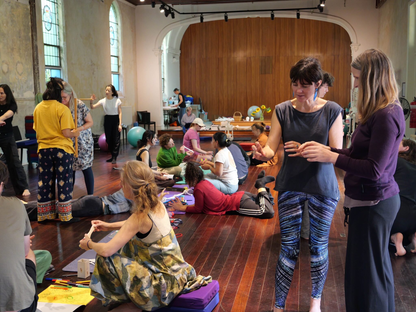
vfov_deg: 32.9
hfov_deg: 42.9
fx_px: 529
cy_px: 156
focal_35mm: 44
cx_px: 208
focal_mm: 22
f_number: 3.3
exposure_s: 1/60
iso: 1250
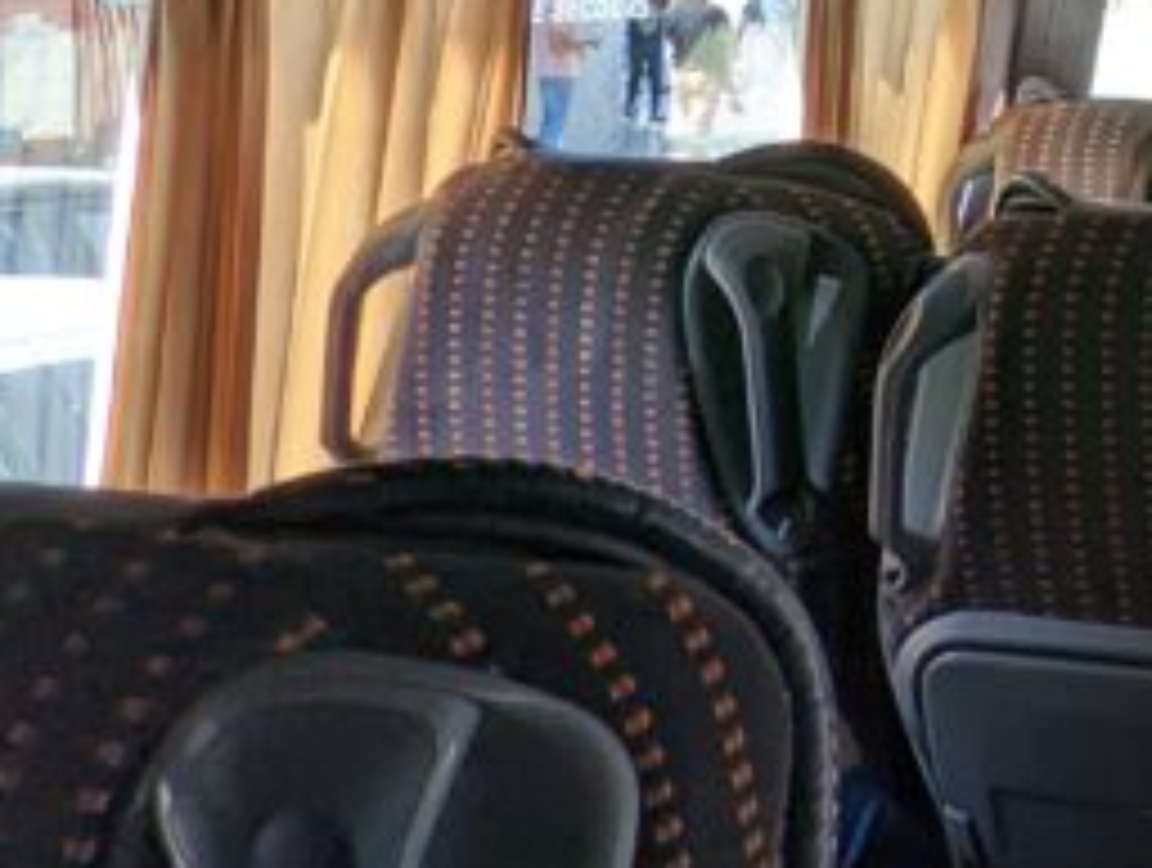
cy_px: -128
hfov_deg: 24.9
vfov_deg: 22.8
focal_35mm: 60
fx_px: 2001
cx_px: 1714
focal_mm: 2.35
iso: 63
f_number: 2.2
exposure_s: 1/115
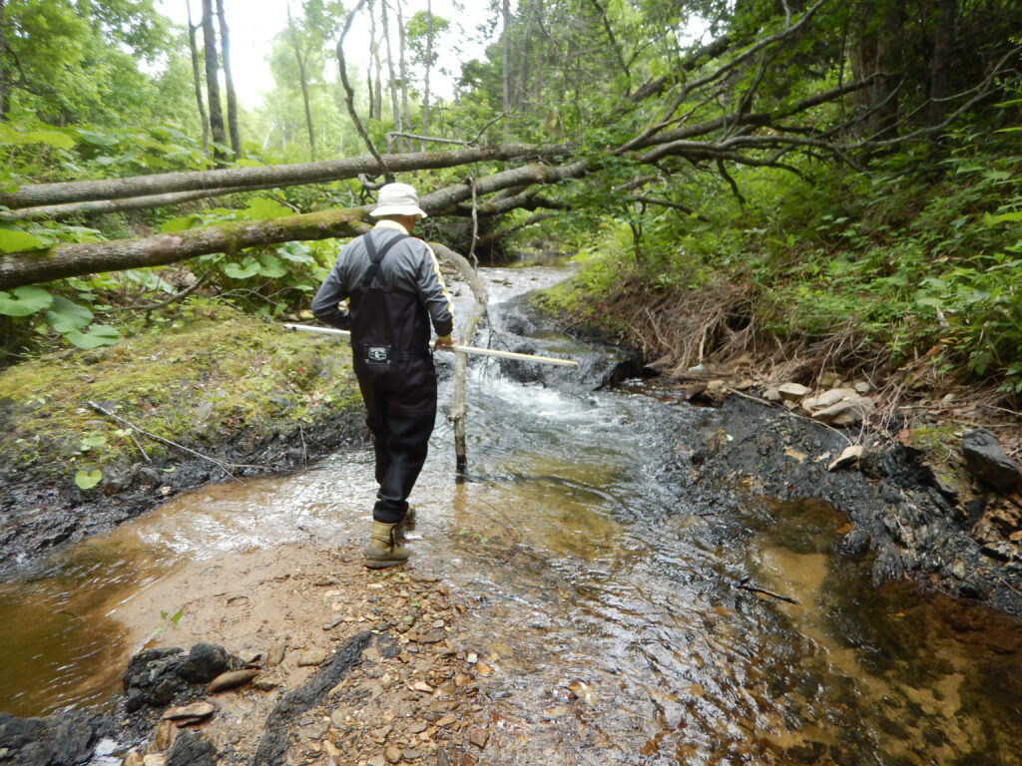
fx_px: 709
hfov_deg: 71.6
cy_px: 383
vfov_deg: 56.8
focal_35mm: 24
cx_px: 511
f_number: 2.8
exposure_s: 1/125
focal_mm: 4.3
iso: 125
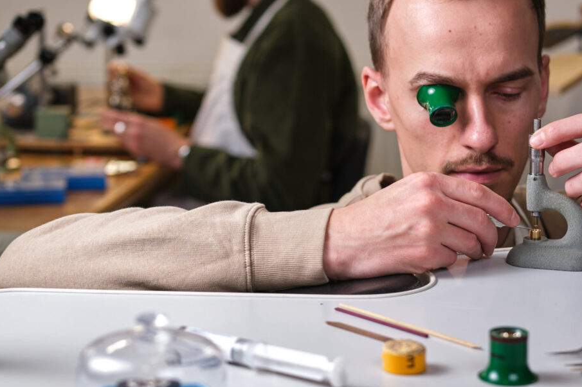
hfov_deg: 22.6
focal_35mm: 90
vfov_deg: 15.2
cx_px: 313
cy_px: 153
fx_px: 1455
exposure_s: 1/180
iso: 100
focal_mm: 35
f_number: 2.5
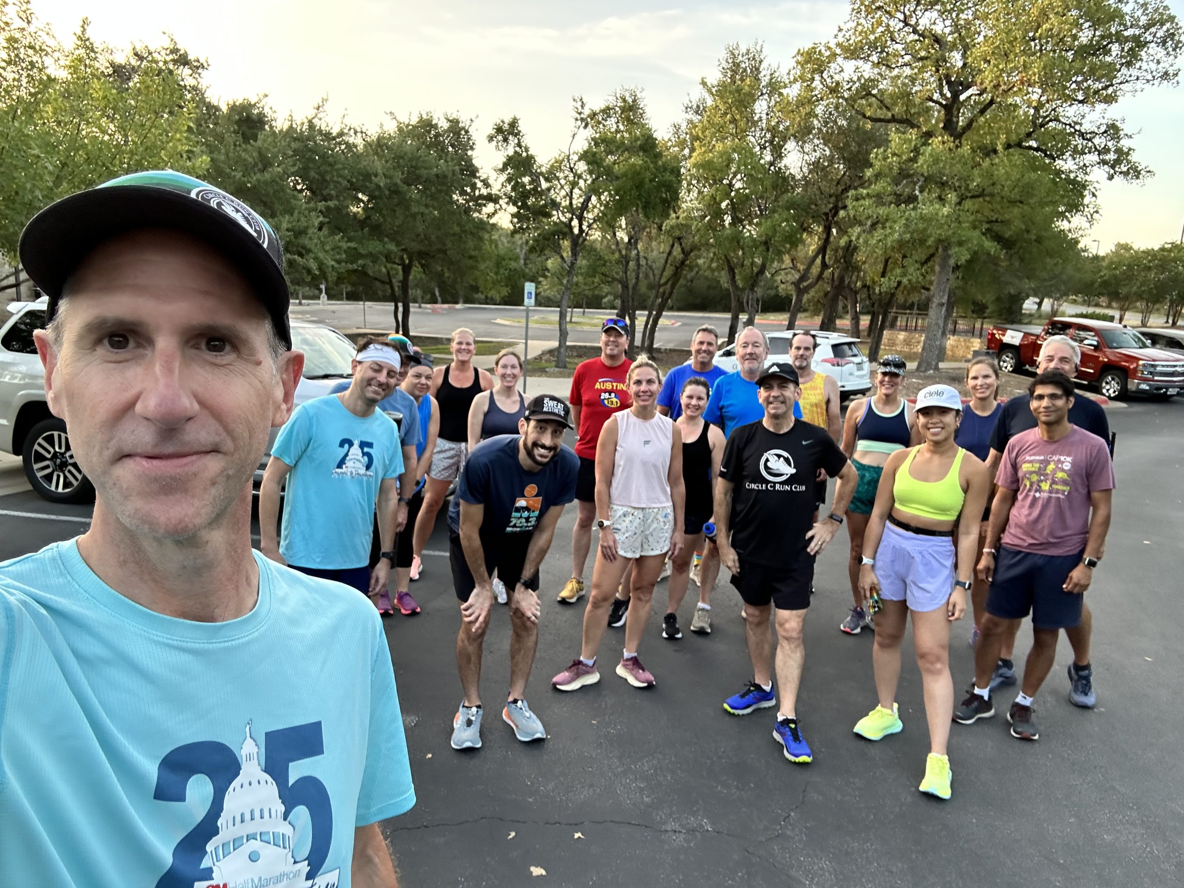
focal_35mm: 23
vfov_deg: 58.9
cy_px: 444
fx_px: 787
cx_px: 592
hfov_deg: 73.9
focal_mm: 2.69
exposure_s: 1/110
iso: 80
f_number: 1.9
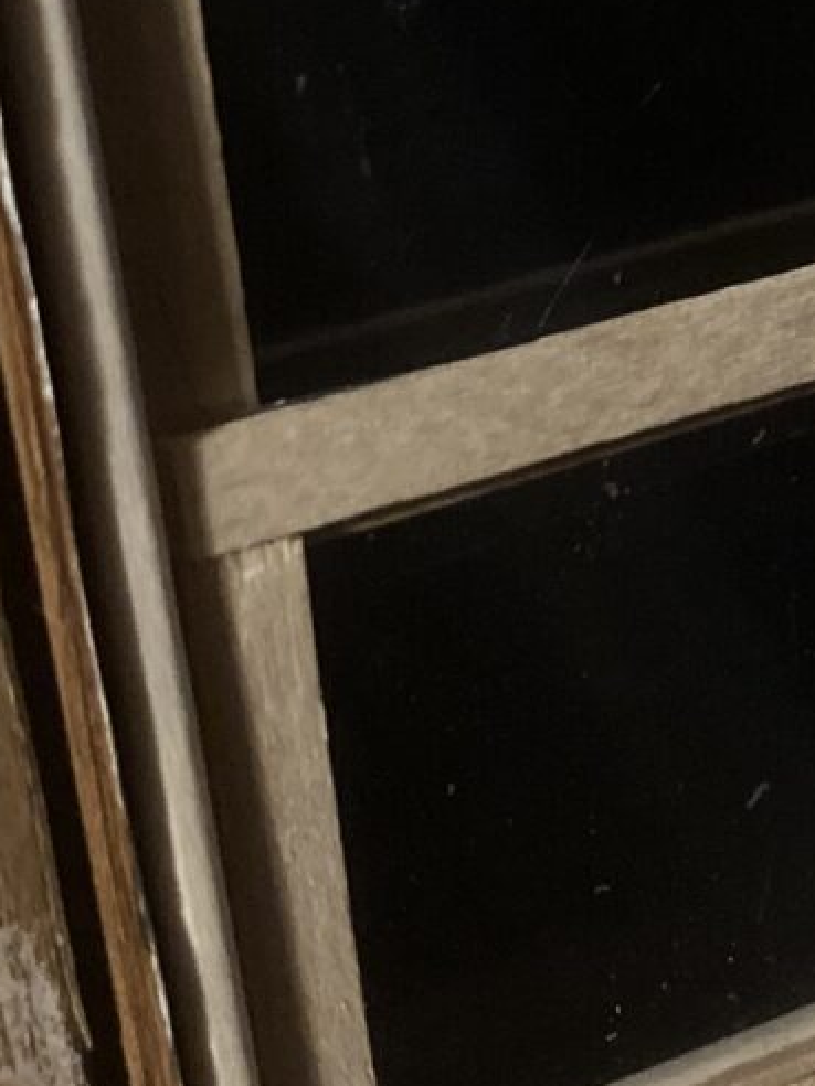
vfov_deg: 21.1
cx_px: 1078
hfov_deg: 15.4
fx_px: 2857
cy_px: 113
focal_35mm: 91
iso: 640
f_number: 1.8
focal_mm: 3.99
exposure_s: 1/19
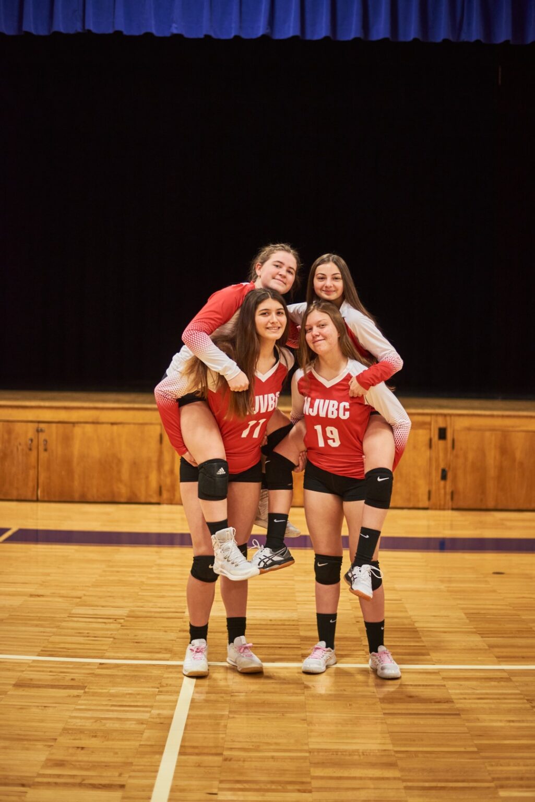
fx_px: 1114
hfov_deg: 27.0
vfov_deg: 39.6
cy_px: 401
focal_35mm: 50
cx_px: 268
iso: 640
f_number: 1.8
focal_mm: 50
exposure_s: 1/400
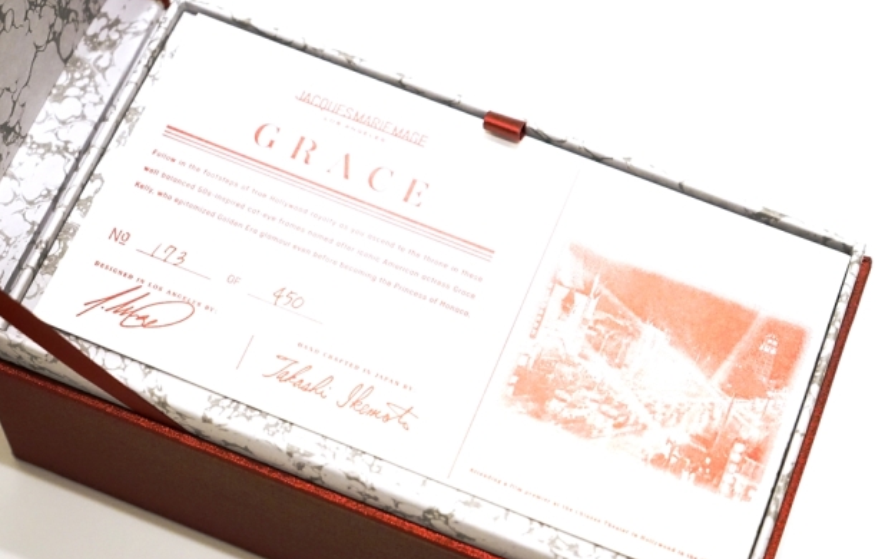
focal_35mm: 72
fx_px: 1755
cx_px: 441
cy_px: 272
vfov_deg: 18.1
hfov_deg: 28.6
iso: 6400
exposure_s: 1/40
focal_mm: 69
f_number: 5.6
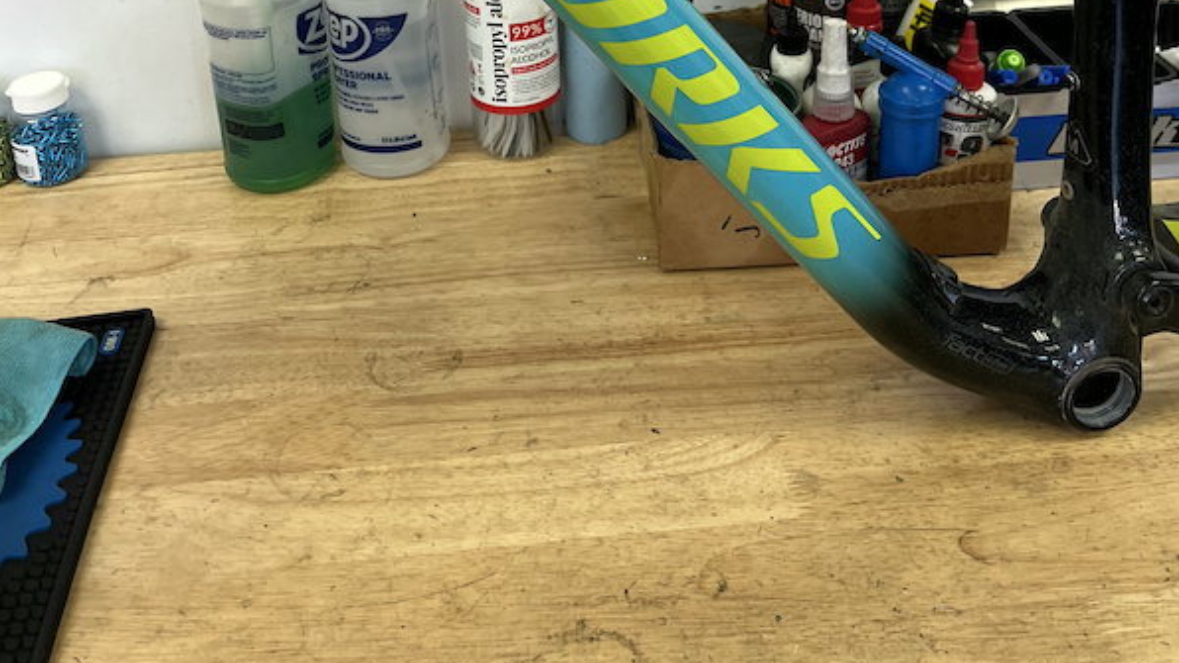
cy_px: -71
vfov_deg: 28.3
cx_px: 591
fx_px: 1188
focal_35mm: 38
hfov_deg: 52.8
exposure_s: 1/120
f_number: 1.6
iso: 100
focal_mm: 5.1
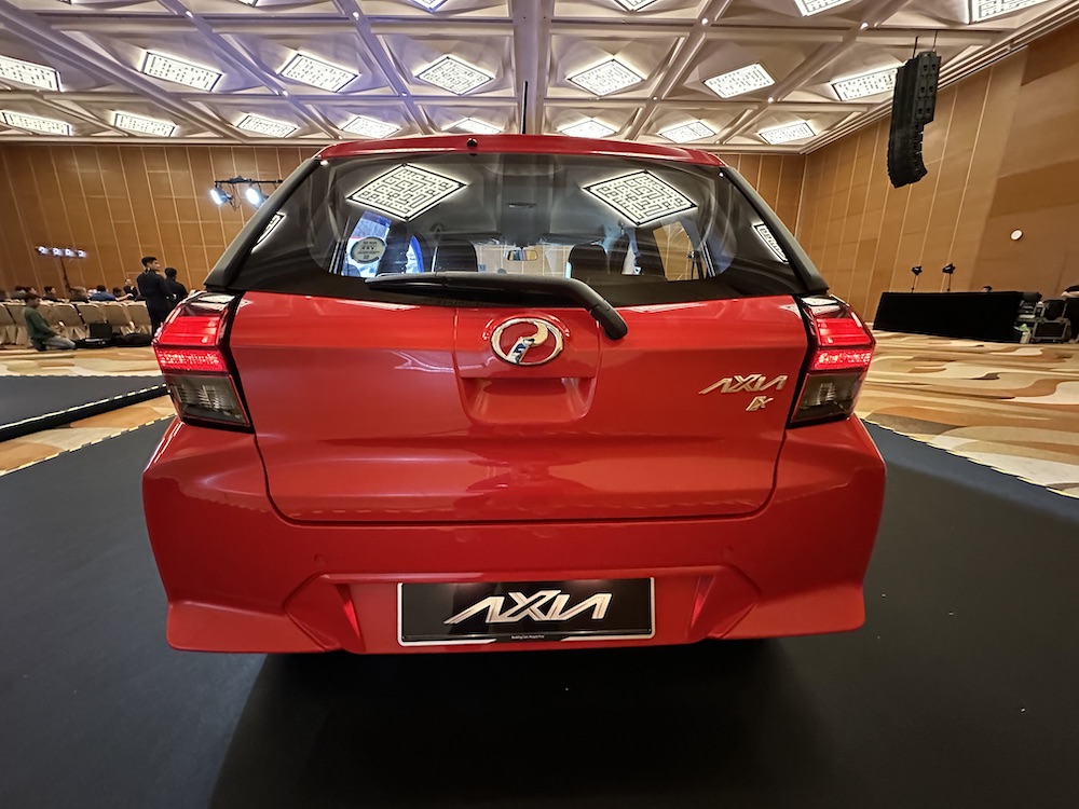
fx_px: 436
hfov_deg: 102.1
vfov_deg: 85.7
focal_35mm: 14
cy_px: 404
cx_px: 540
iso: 1000
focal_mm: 2.22
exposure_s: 1/34
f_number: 2.2
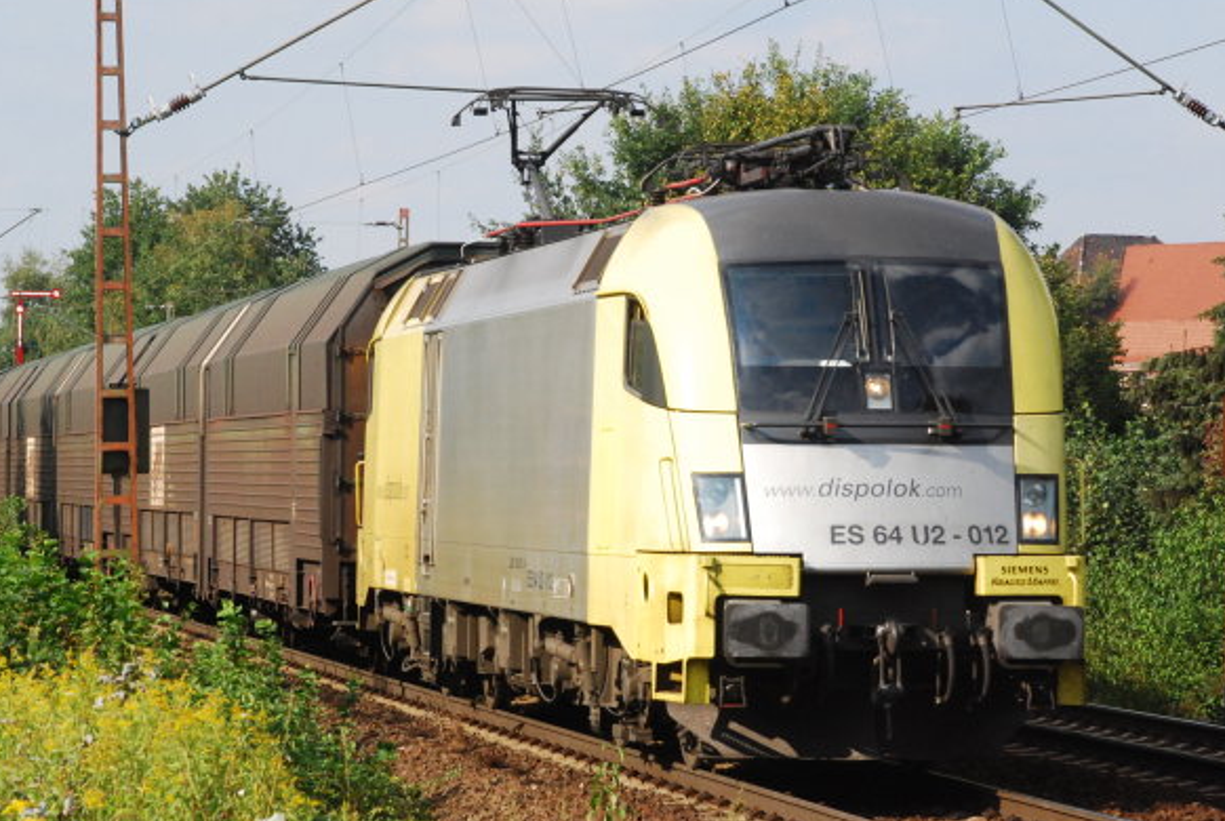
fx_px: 5623
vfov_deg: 8.3
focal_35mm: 165
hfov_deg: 12.4
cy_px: 381
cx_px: 558
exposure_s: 1/640
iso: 800
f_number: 10
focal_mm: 80
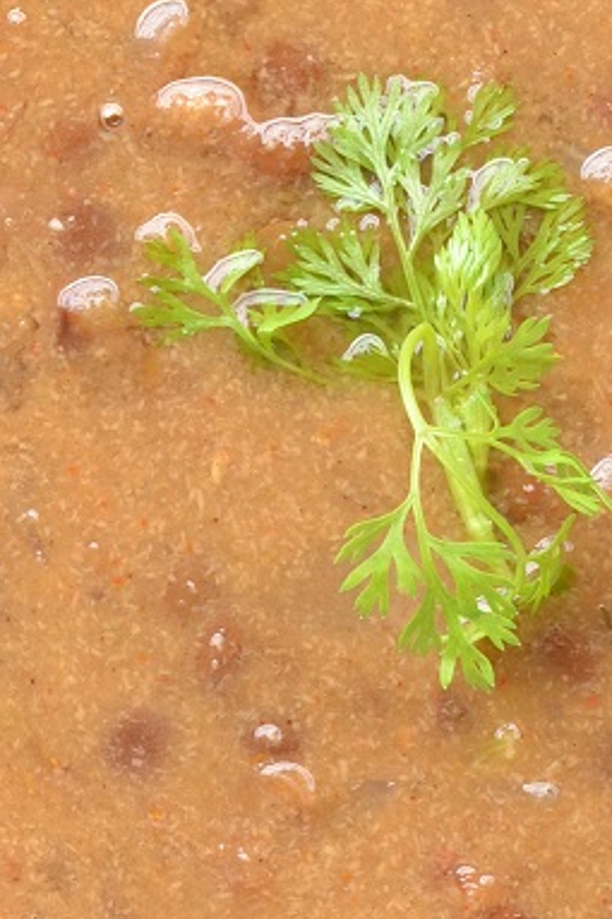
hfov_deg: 9.7
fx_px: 3598
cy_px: 485
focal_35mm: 141
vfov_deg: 14.6
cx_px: 415
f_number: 5.6
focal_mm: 24
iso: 400
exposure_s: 1/60
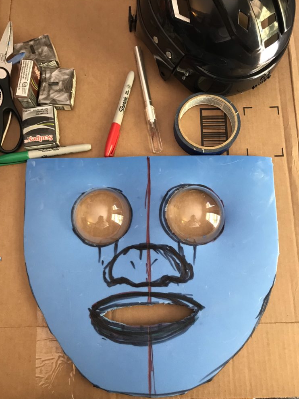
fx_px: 334
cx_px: 145
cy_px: 195
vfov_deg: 61.6
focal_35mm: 29
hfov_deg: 48.2
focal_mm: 3.99
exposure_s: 1/15
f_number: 1.8
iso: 50
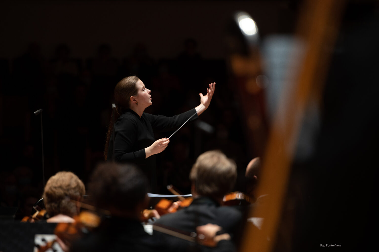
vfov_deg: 6.9
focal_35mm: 200
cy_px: 126
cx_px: 190
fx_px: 2104
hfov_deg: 10.3
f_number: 2.8
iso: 2000
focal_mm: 200
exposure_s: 1/320
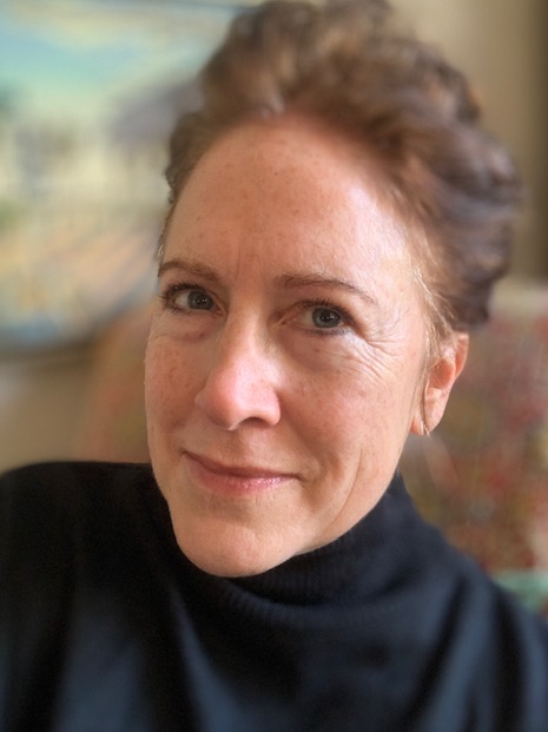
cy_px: 357
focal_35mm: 33
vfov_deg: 55.4
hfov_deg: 42.9
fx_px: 697
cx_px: 273
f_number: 2.2
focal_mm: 2.87
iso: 250
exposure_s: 1/40
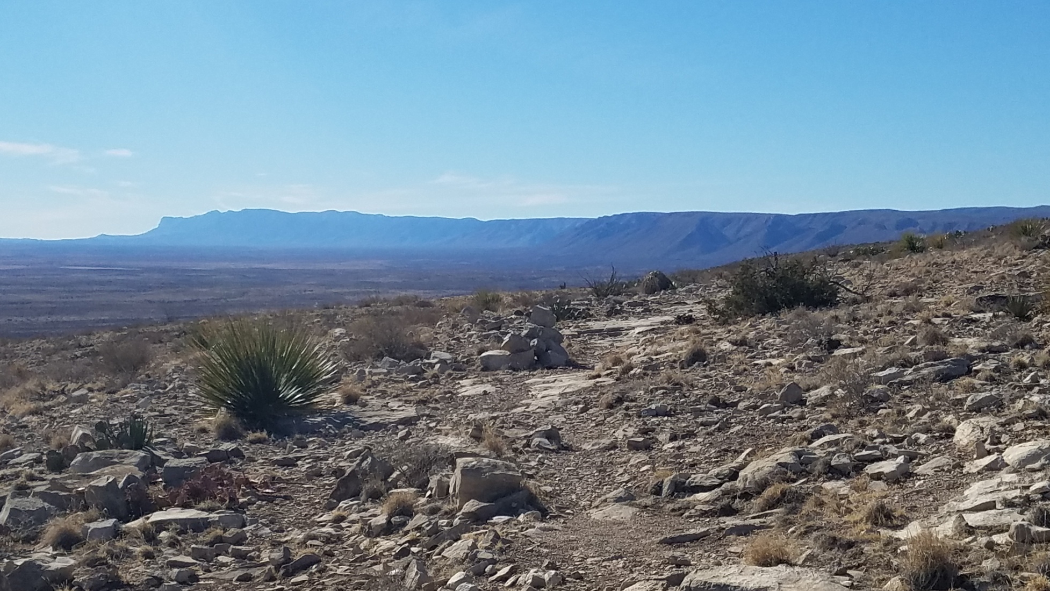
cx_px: 528
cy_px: 291
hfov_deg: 66.1
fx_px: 807
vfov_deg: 40.2
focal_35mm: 29
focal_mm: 4.2
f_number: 1.7
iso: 50
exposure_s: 1/5072
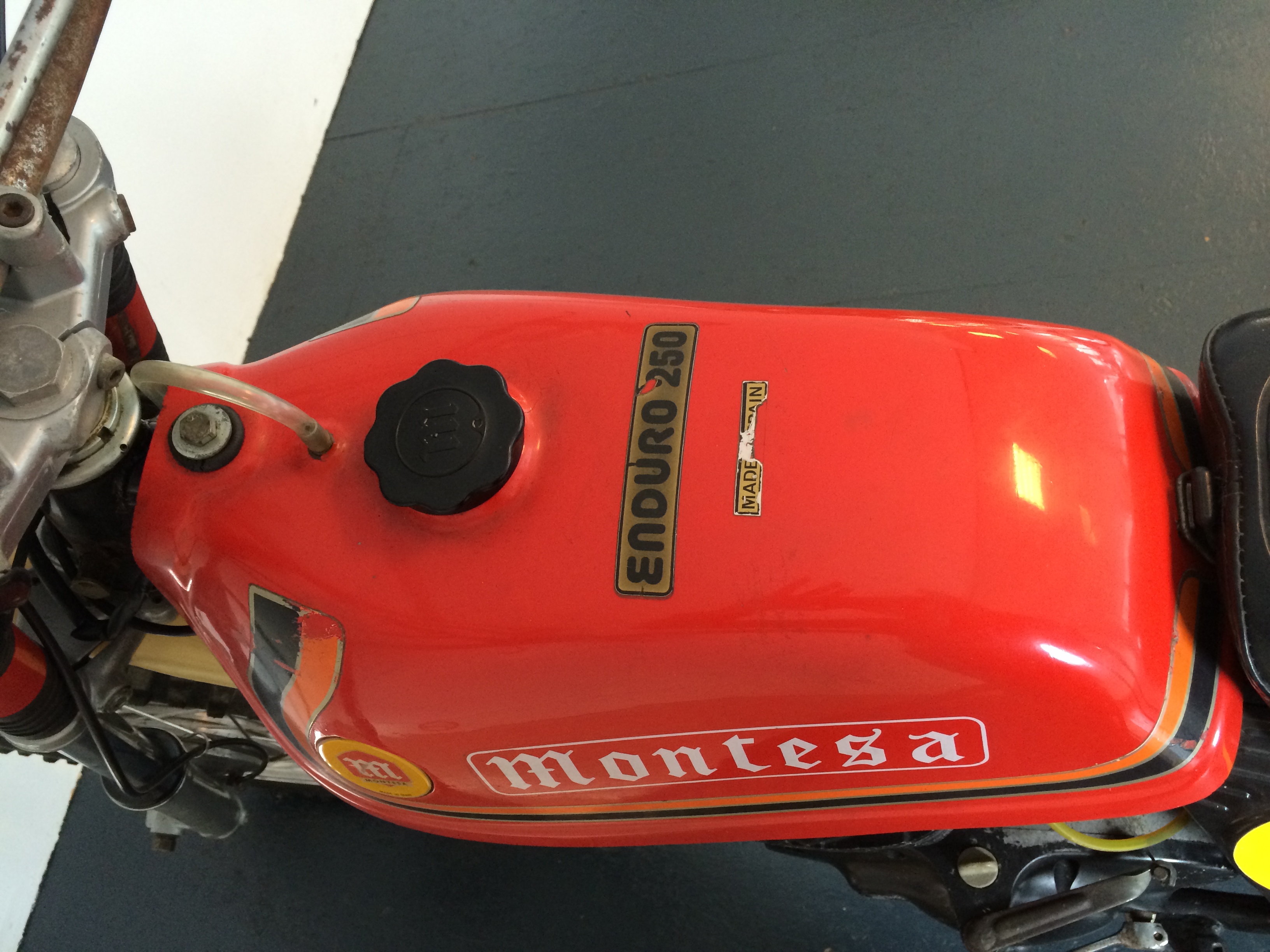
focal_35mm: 30
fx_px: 1101
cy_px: 476
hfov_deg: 60.0
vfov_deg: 46.8
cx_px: 635
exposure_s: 1/33
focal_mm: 4.12
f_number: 2.2
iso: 250
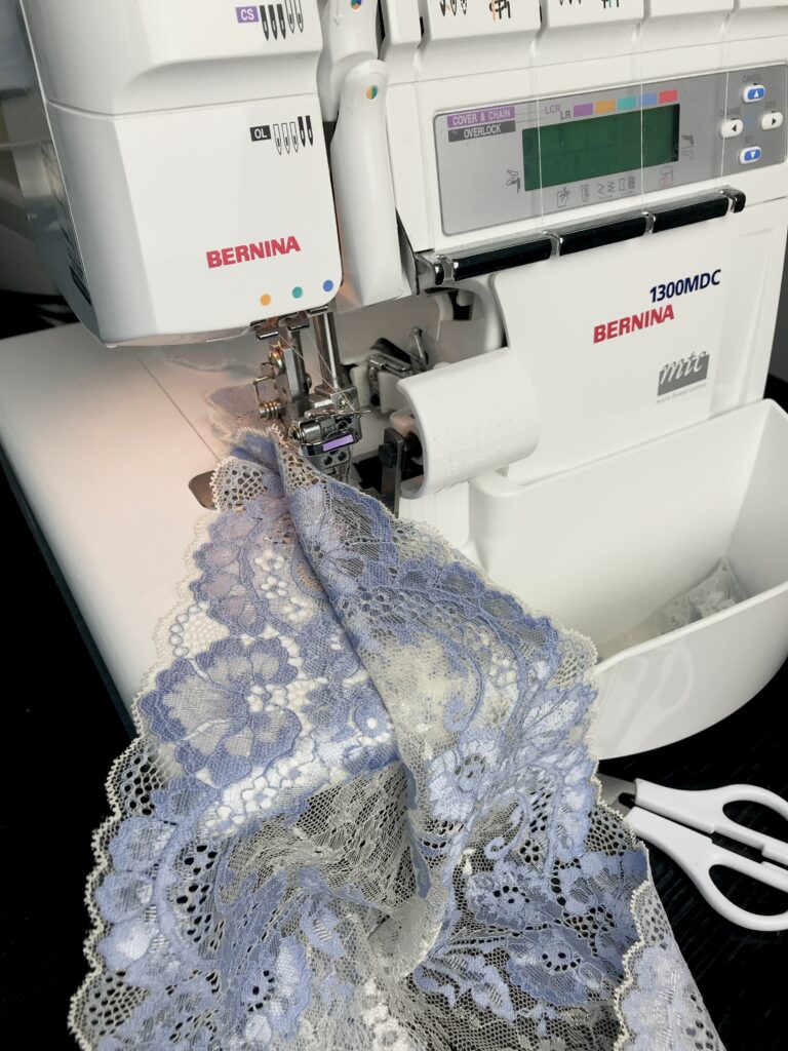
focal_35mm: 28
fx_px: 850
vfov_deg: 63.4
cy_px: 526
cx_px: 394
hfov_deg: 49.7
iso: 20
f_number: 1.8
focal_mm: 3.99
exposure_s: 1/160
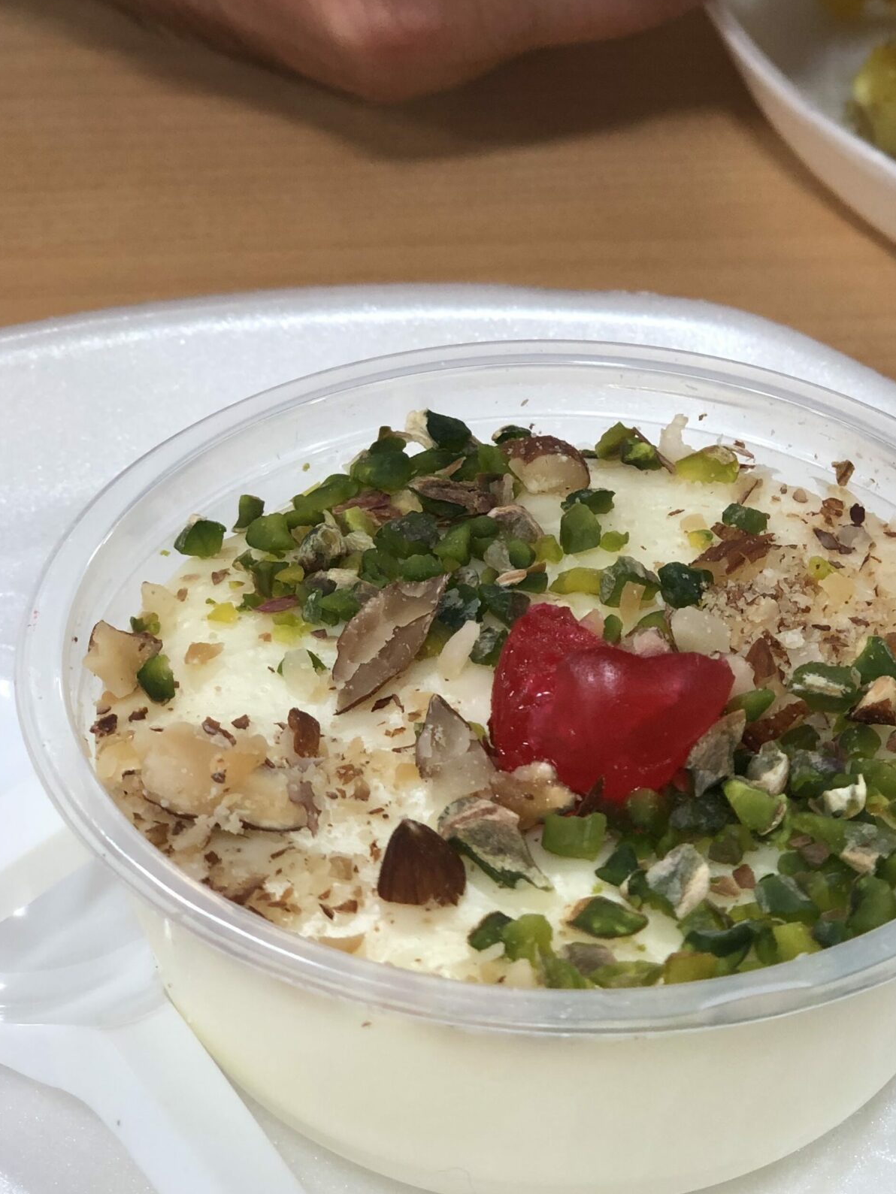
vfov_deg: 28.9
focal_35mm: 67
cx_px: 558
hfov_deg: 21.9
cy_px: 737
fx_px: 2312
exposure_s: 1/50
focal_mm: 6
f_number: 2.4
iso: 32
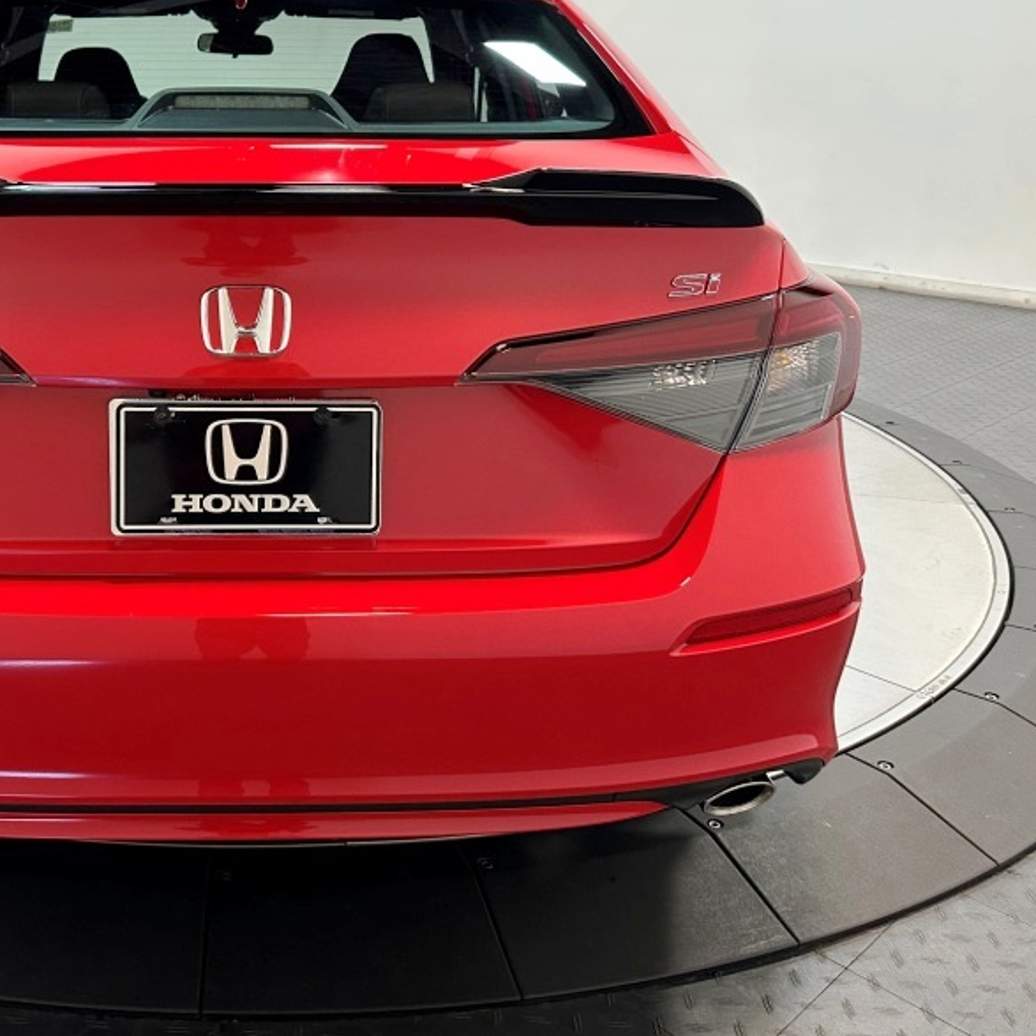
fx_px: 1253
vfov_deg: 44.7
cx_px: 256
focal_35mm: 37
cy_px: 415
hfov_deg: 43.5
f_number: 1.78
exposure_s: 1/60
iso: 400
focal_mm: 6.86
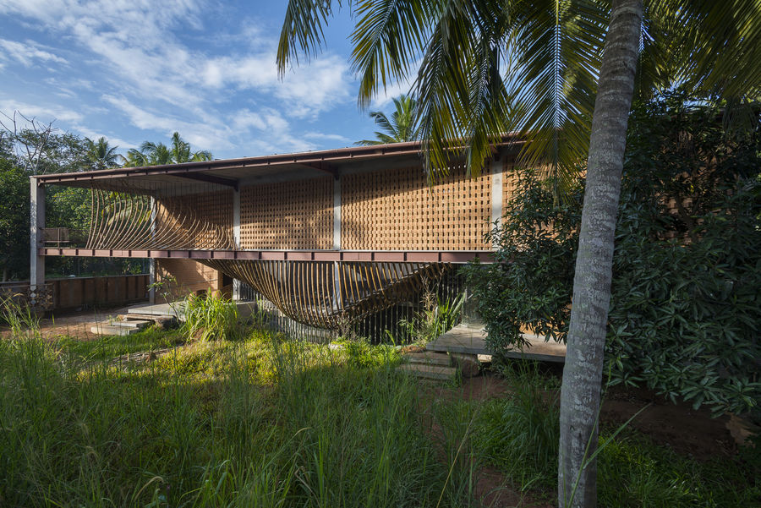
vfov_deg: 70.5
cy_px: 254
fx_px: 360
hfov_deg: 93.2
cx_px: 380
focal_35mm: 17
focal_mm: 17
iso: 200
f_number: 14
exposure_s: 1/30
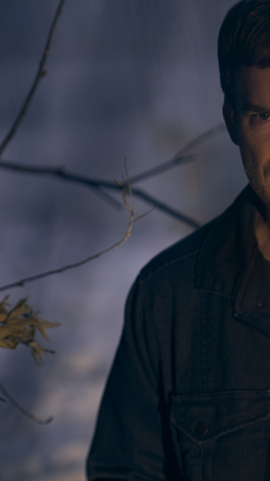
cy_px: 240
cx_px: 223
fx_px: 1706
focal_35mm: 134
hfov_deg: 9.0
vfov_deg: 16.0
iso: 400
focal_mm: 85
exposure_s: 1/400
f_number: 2.8
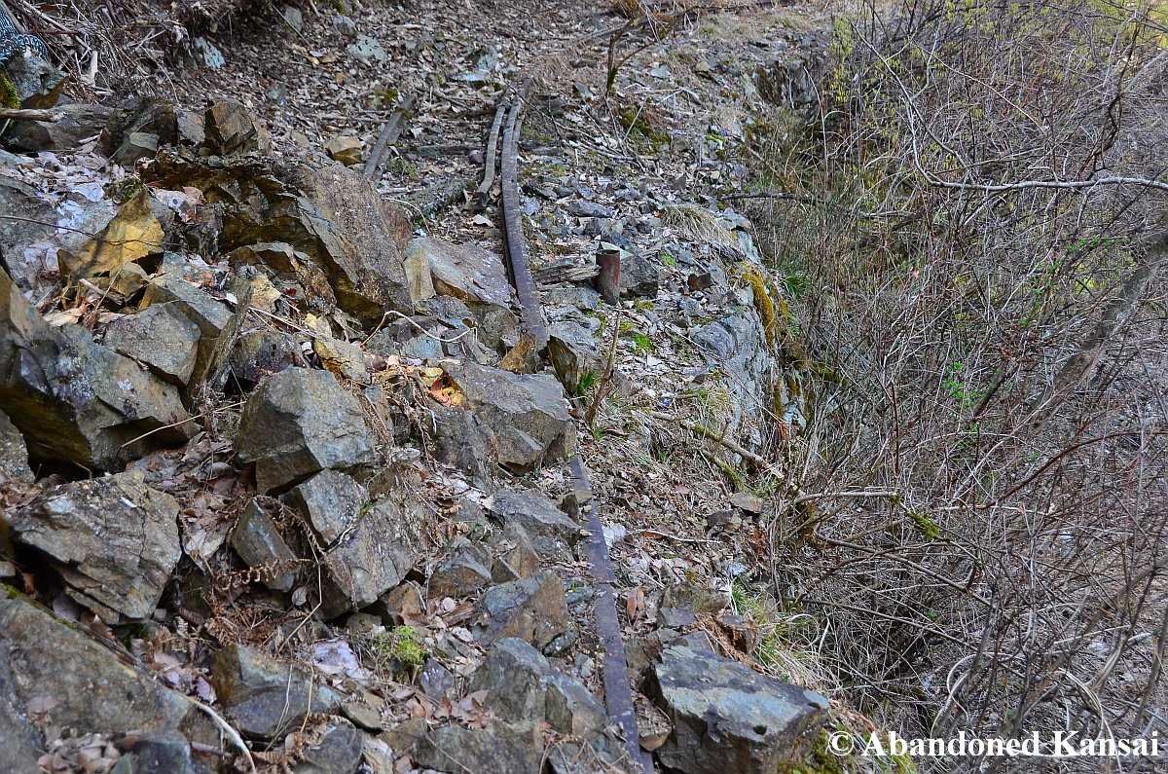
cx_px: 584
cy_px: 387
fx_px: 1409
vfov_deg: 30.7
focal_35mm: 44
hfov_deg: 45.0
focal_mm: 29
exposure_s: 1/125
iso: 200
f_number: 5.6
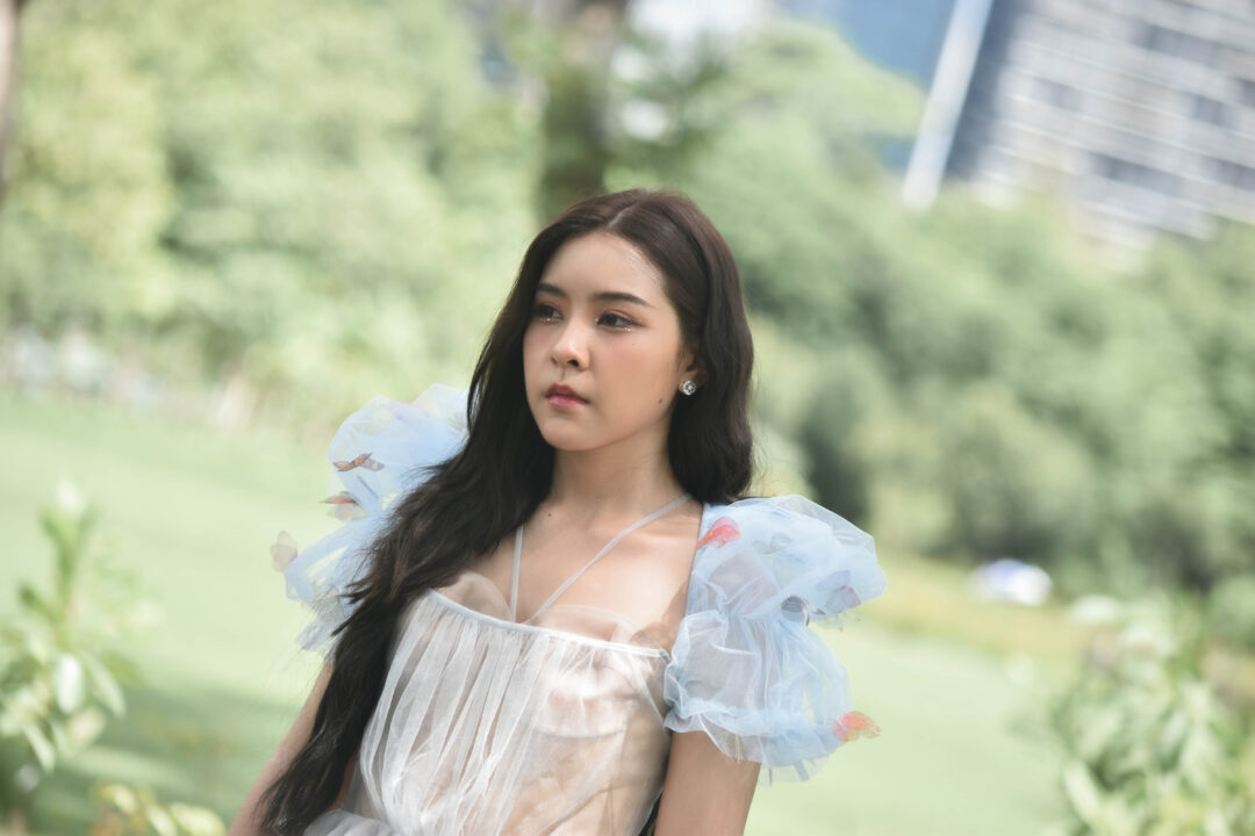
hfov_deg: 9.8
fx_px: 7320
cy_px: 418
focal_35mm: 210
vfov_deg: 6.5
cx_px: 628
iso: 160
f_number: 4.8
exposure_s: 1/320
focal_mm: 140
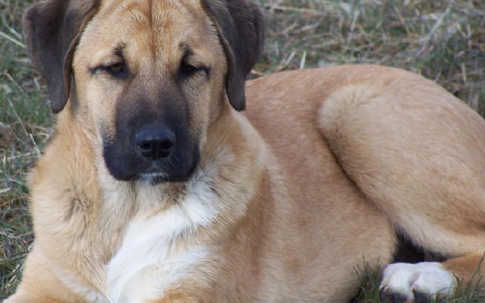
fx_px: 5127
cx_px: 216
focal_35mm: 388
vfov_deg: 3.4
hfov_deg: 5.4
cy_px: 136
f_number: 3.6
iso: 80
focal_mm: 51
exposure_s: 1/350
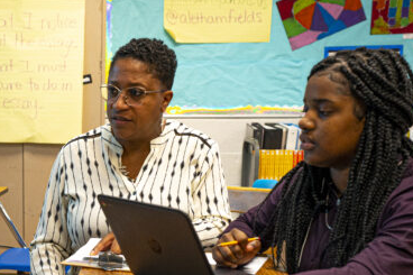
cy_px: 258
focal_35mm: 73
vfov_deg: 18.3
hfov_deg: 27.0
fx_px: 837
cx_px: 68
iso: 800
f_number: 3.5
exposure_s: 1/160
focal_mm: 35
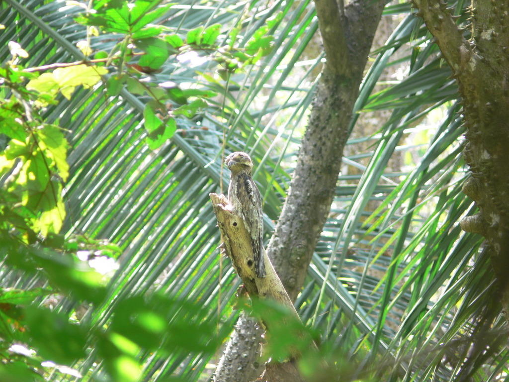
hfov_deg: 4.7
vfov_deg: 3.5
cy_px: 191
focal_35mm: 420
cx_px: 254
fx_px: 6176
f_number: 3.7
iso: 80
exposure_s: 1/30
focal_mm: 88.8
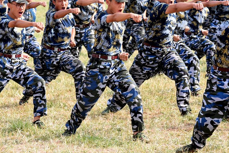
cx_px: 121
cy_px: 44
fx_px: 1705
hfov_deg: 7.7
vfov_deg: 5.1
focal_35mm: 268
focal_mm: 165
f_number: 11
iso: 5000
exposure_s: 1/1600
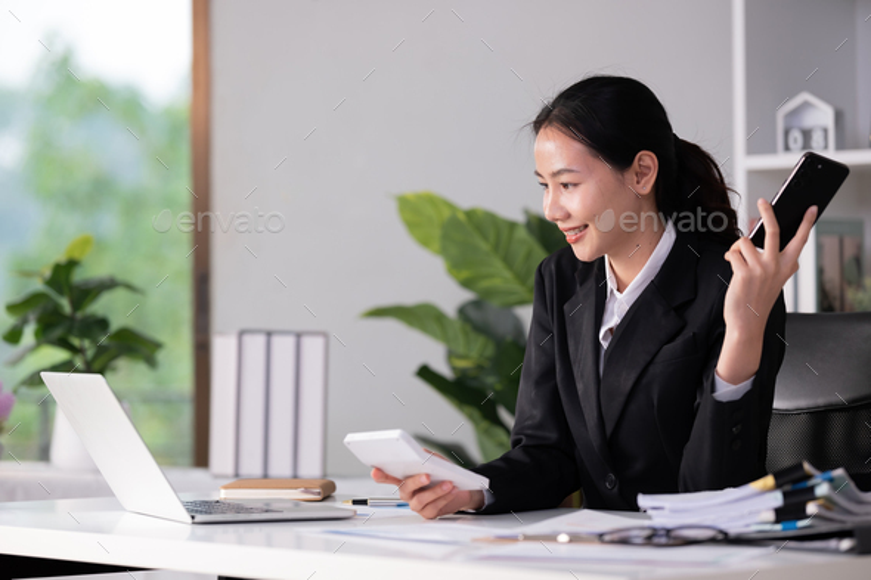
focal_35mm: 113
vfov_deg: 12.1
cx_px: 436
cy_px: 290
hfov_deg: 18.1
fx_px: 2733
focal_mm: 75
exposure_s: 1/250
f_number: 1.8
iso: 200
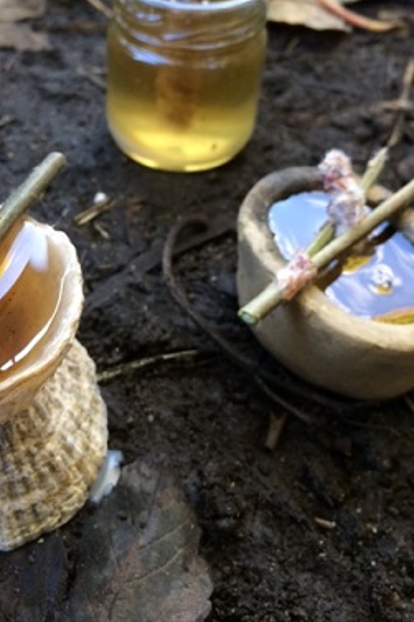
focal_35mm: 41
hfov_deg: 32.4
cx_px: 147
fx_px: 708
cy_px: 206
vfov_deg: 46.7
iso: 50
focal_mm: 4.15
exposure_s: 1/33
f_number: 2.2
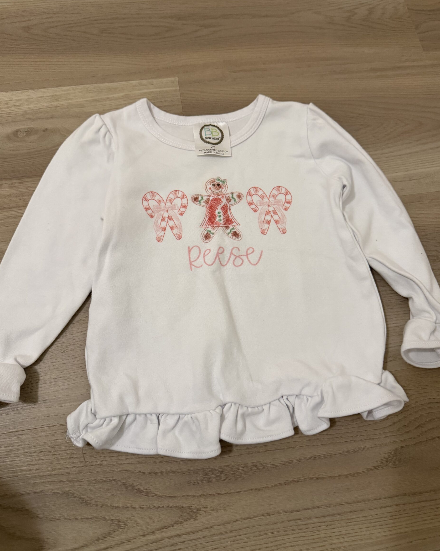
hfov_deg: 54.9
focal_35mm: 26
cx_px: 220
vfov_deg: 66.0
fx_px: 423
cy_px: 257
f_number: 1.78
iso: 400
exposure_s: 1/60
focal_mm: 6.76
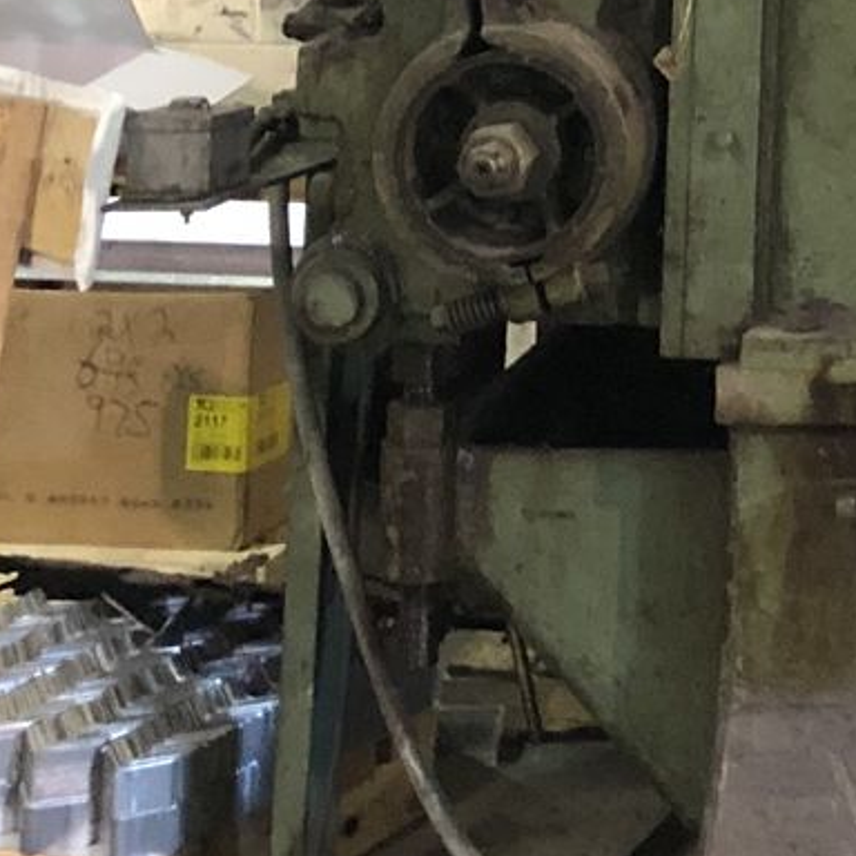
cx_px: 1661
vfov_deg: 12.4
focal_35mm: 130
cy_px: -642
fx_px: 3637
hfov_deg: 12.1
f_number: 1.8
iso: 100
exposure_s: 1/6
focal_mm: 4
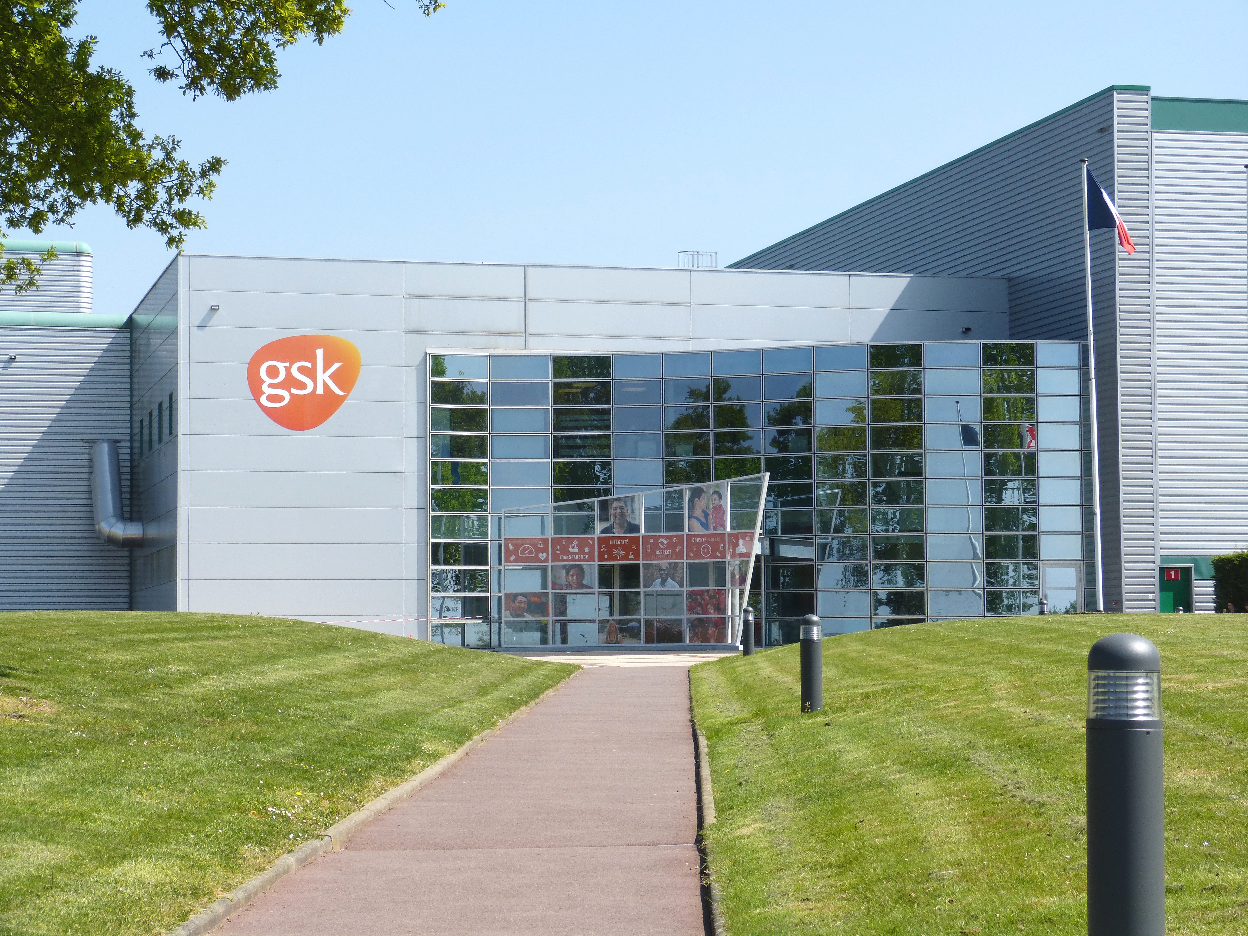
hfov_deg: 25.0
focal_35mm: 78
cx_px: 624
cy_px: 468
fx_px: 2812
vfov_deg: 18.9
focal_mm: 14.1
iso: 100
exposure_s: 1/1000
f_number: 4
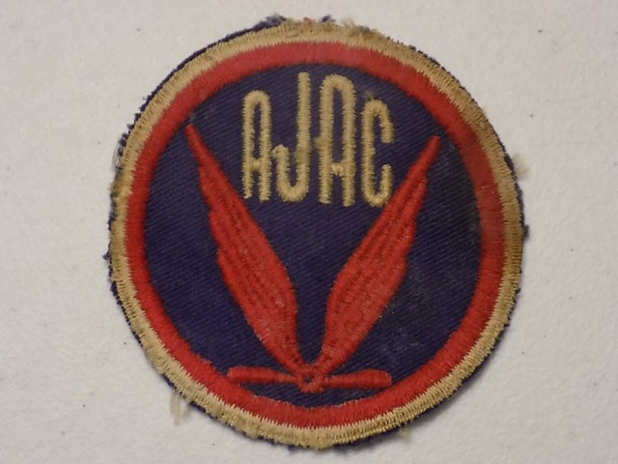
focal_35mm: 118
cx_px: 309
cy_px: 232
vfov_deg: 12.6
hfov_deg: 16.7
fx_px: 2107
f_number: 4.8
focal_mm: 20.9
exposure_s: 1/20
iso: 400
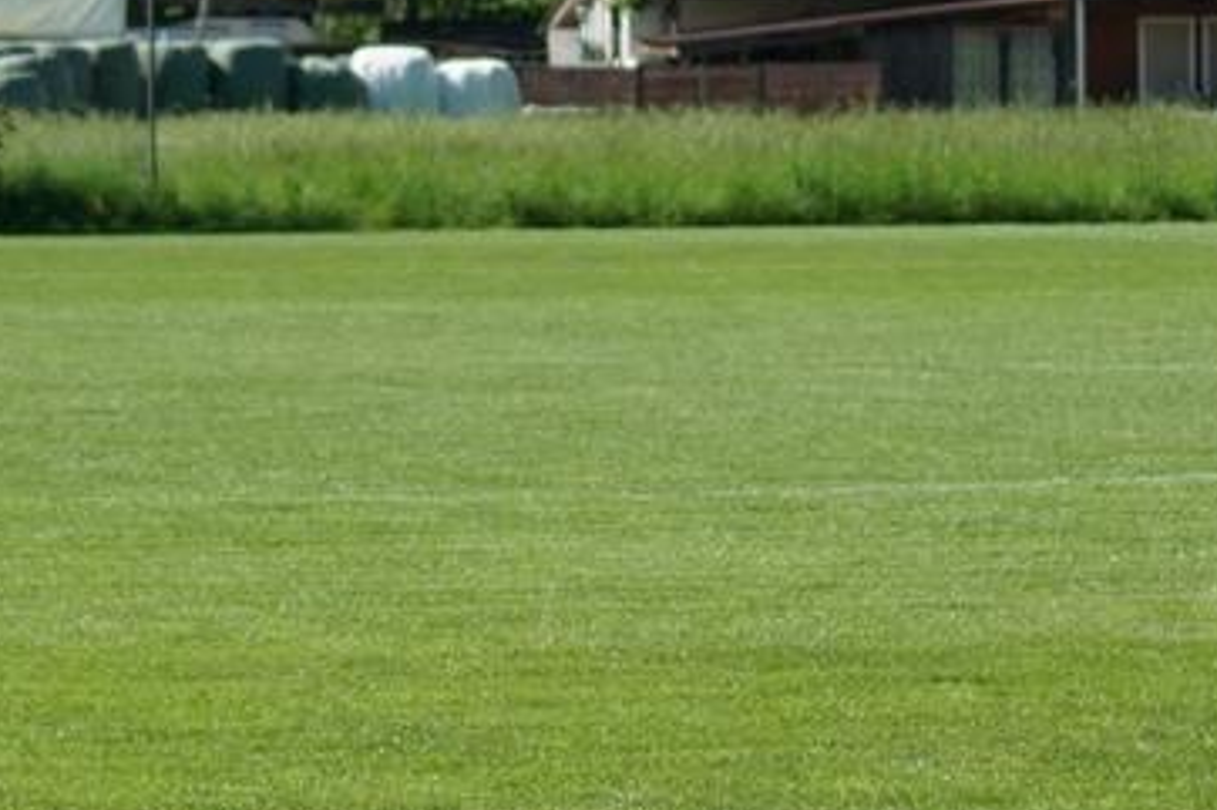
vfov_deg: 3.9
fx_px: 11981
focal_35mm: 355
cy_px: 471
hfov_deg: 5.8
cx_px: 548
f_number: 4.5
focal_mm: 75
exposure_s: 1/2000
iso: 400
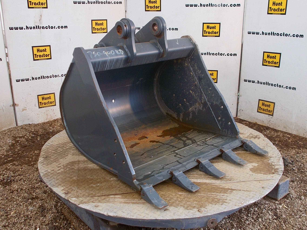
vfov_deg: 36.8
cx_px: 154
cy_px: 115
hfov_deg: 47.9
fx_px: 346
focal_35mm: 39
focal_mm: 6.9
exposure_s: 1/30
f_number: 3.9
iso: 80
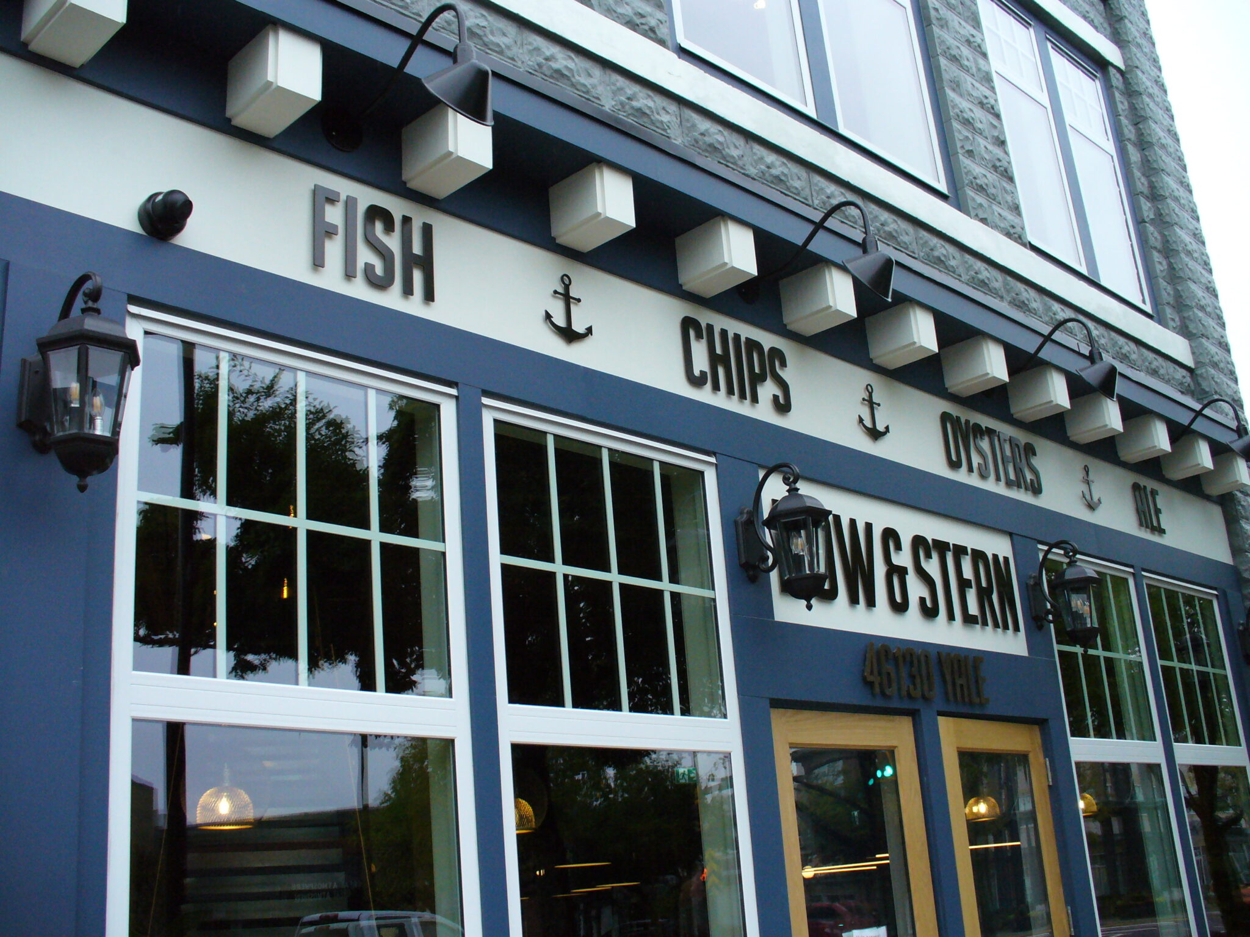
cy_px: 468
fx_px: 1336
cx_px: 625
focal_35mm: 37
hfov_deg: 50.1
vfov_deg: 38.7
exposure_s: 1/250
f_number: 2.8
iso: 200
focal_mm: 6.1
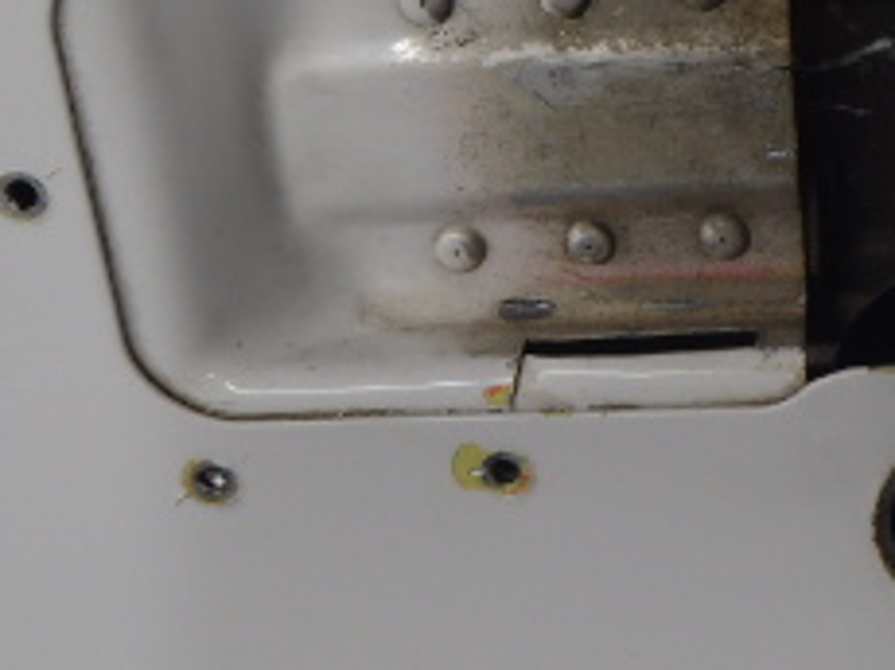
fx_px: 2015
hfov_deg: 24.5
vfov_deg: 18.8
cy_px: 273
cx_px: 747
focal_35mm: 78
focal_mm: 5
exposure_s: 1/30
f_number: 3.9
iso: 125
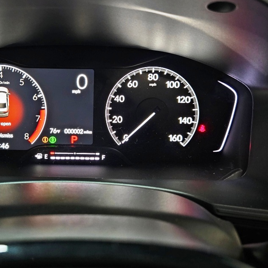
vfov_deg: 49.6
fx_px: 289
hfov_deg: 47.9
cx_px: 68
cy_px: 114
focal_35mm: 33
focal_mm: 6.3
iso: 800
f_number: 1.7
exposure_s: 1/24
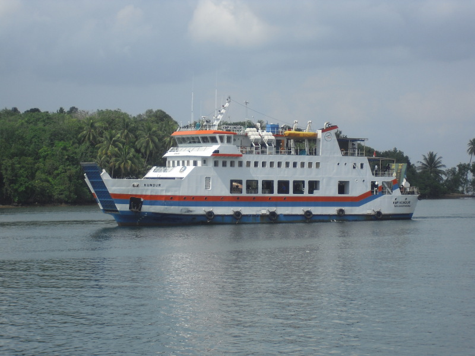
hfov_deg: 18.4
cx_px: 238
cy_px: 178
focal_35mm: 107
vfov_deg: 13.8
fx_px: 1468
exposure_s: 1/400
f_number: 5.6
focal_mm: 18.9
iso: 64
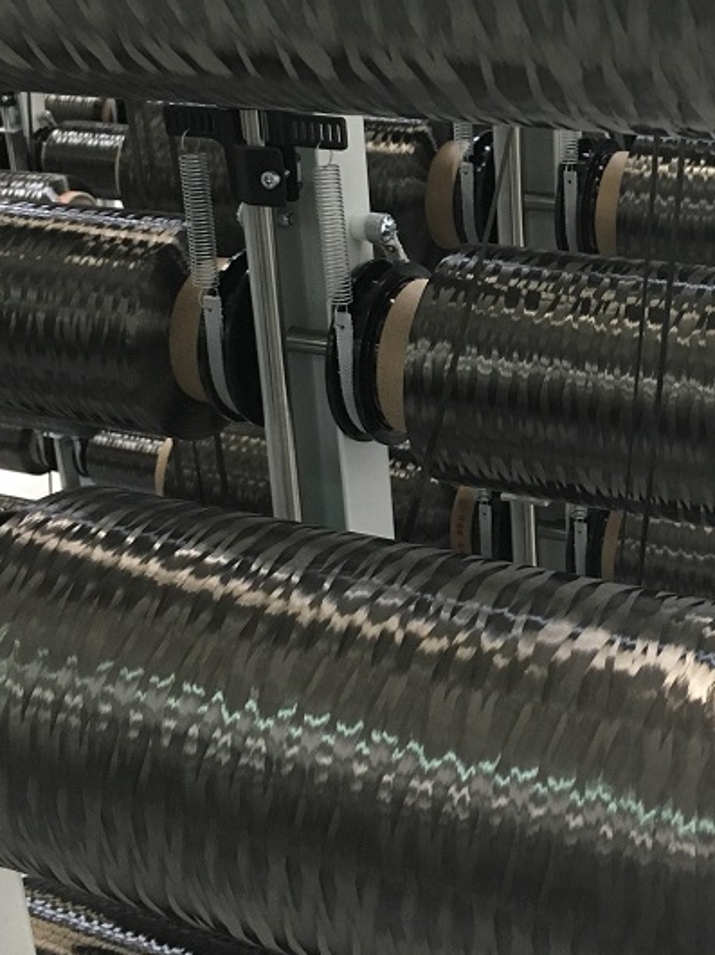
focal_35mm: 51
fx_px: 1406
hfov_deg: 28.0
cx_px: 568
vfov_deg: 36.9
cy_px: 279
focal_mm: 4.15
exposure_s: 1/33
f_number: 2.2
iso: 200
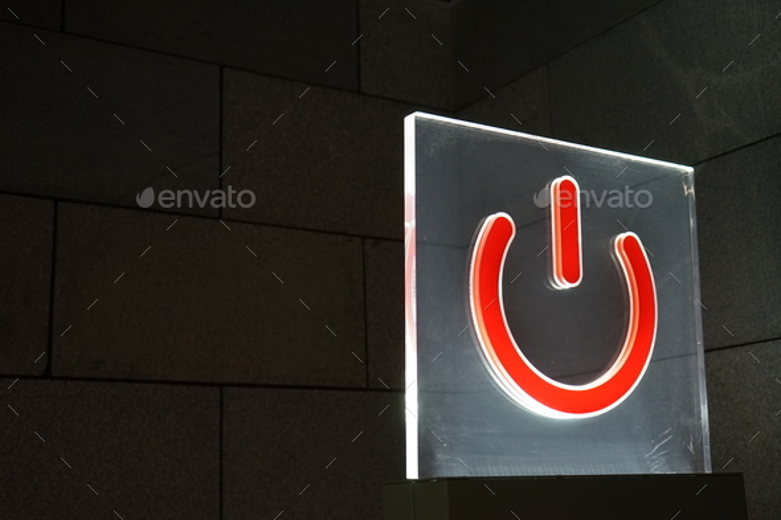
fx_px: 1019
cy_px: 260
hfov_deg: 41.9
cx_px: 390
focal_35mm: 47
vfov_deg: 28.6
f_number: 4.5
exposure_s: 1/160
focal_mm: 47
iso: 2000
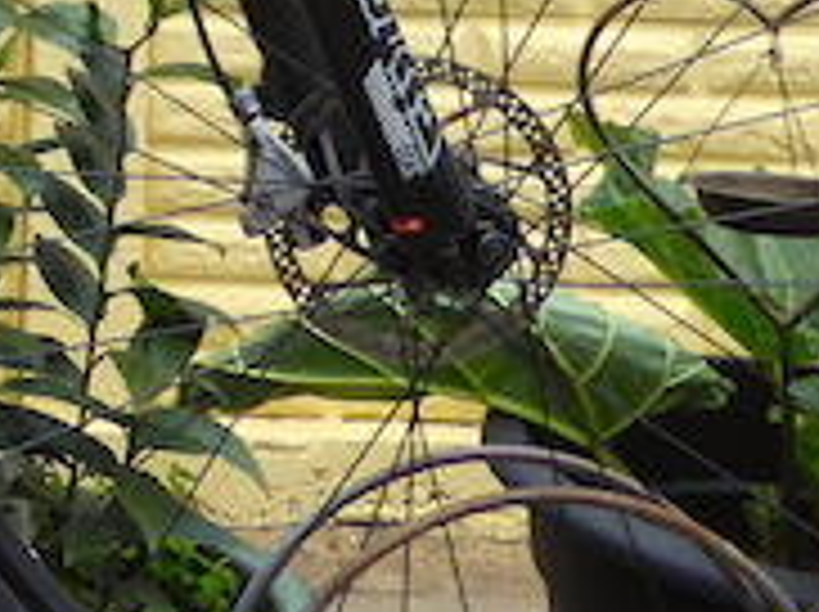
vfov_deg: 12.6
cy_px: -387
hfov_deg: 15.7
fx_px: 2599
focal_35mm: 110
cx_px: -594
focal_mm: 4.3
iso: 100
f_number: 3.3
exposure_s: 1/160
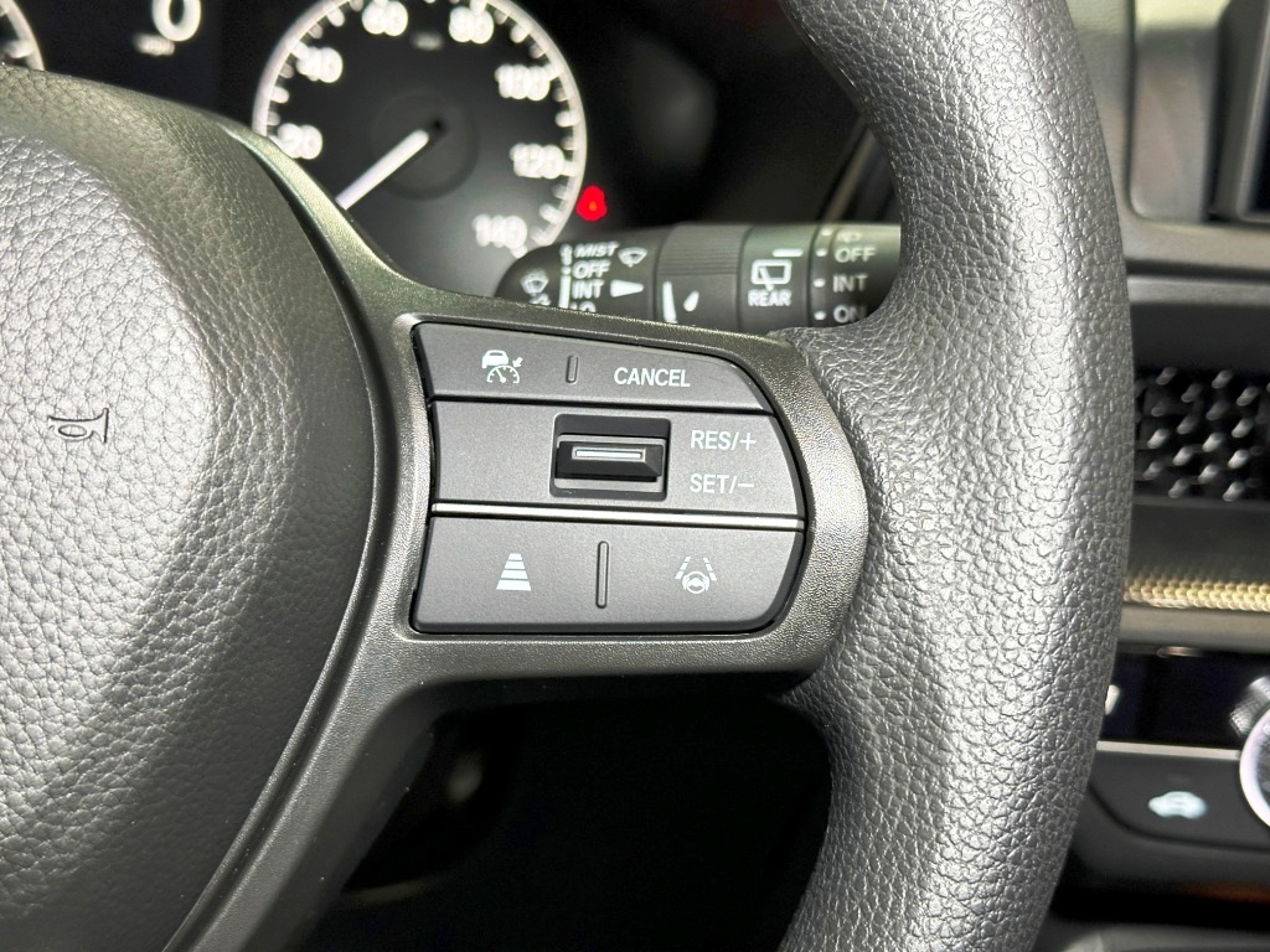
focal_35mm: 48
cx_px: 635
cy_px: 476
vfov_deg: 30.3
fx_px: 1761
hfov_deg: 39.7
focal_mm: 6.86
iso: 320
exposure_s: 1/40
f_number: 1.78
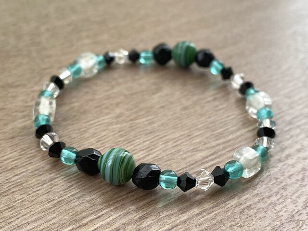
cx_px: 154
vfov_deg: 54.9
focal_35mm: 25
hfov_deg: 69.4
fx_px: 222
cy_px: 116
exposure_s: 1/121
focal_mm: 4.25
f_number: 1.8
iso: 80
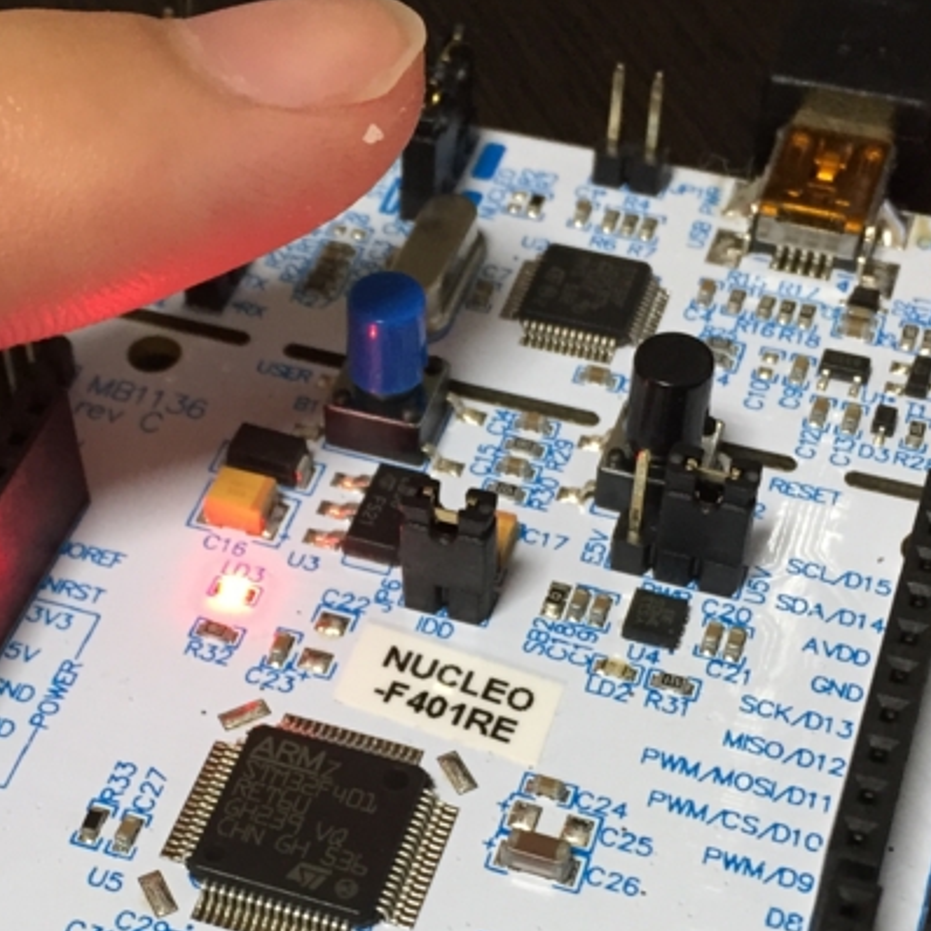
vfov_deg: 25.8
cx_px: 353
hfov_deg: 26.0
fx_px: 2008
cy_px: 692
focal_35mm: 66
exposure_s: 1/30
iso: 100
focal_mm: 4.15
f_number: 2.2
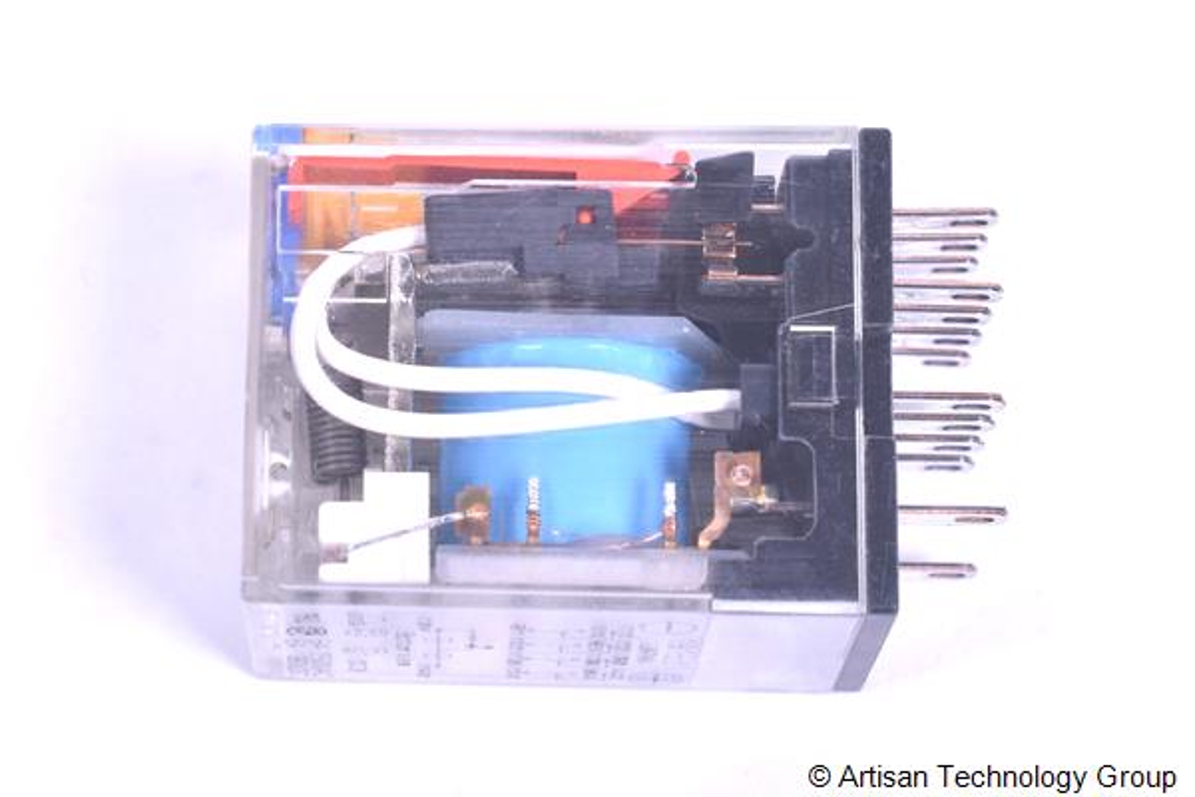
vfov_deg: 18.2
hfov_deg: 27.0
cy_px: 398
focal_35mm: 75
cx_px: 598
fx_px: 2489
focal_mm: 50
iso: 200
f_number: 11
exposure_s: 1/200
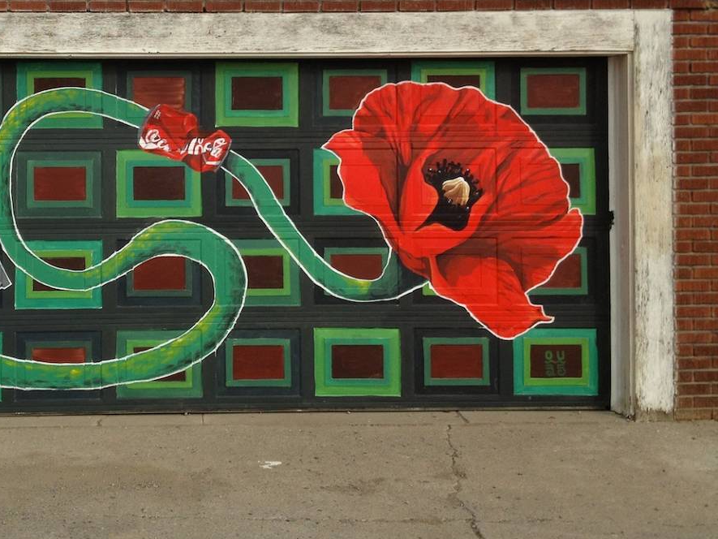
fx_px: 1099
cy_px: 135
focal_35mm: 53
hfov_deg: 35.6
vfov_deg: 27.2
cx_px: 211
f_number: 2.4
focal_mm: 4.28
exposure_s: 1/935
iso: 50
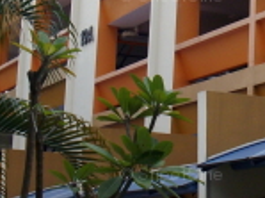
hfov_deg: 14.3
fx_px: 1046
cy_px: -2
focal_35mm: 137
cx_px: 253
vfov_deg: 10.7
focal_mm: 6.2
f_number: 5.6
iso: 80
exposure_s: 1/80
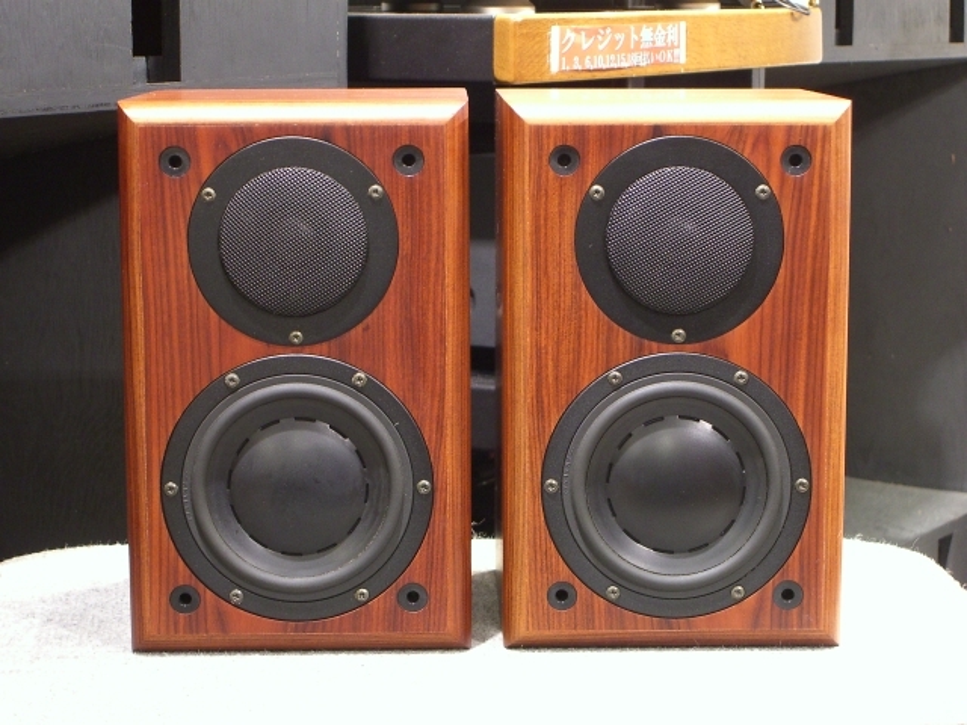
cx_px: 484
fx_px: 2654
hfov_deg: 20.7
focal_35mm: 95
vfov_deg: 15.6
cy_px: 362
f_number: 4.8
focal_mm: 19.7
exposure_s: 1/2.5
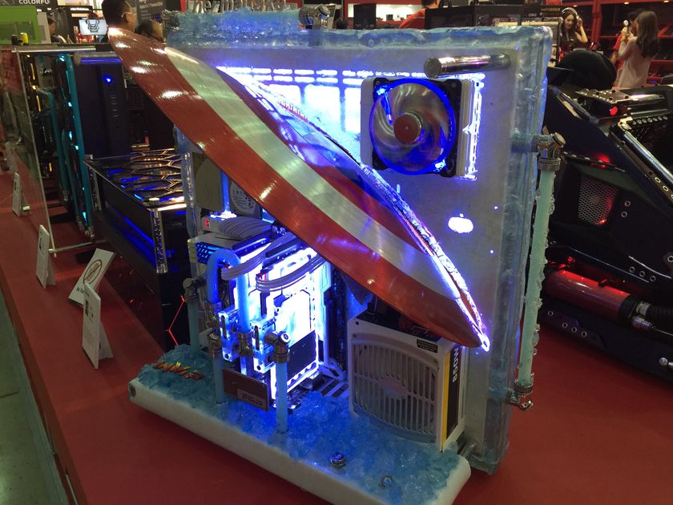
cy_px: 252
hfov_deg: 61.7
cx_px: 336
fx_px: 564
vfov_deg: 48.2
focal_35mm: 29
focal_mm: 4.15
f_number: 2.2
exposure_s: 1/30
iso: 50
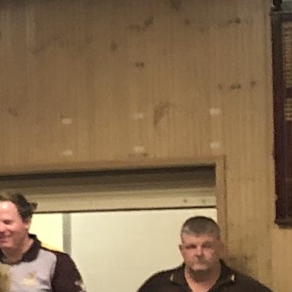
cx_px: -854
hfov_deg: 6.7
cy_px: 275
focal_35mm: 211
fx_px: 2014
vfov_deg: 8.3
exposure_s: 1/17
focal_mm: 3.99
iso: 80
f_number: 1.8
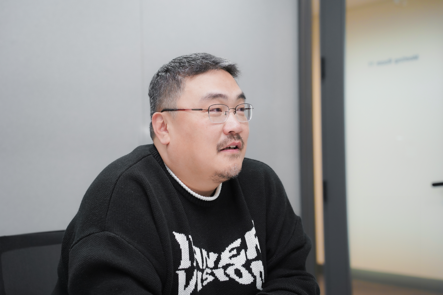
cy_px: 148
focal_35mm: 59
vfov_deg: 23.0
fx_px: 726
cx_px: 222
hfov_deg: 33.9
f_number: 3.5
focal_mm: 59
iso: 500
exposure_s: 1/60
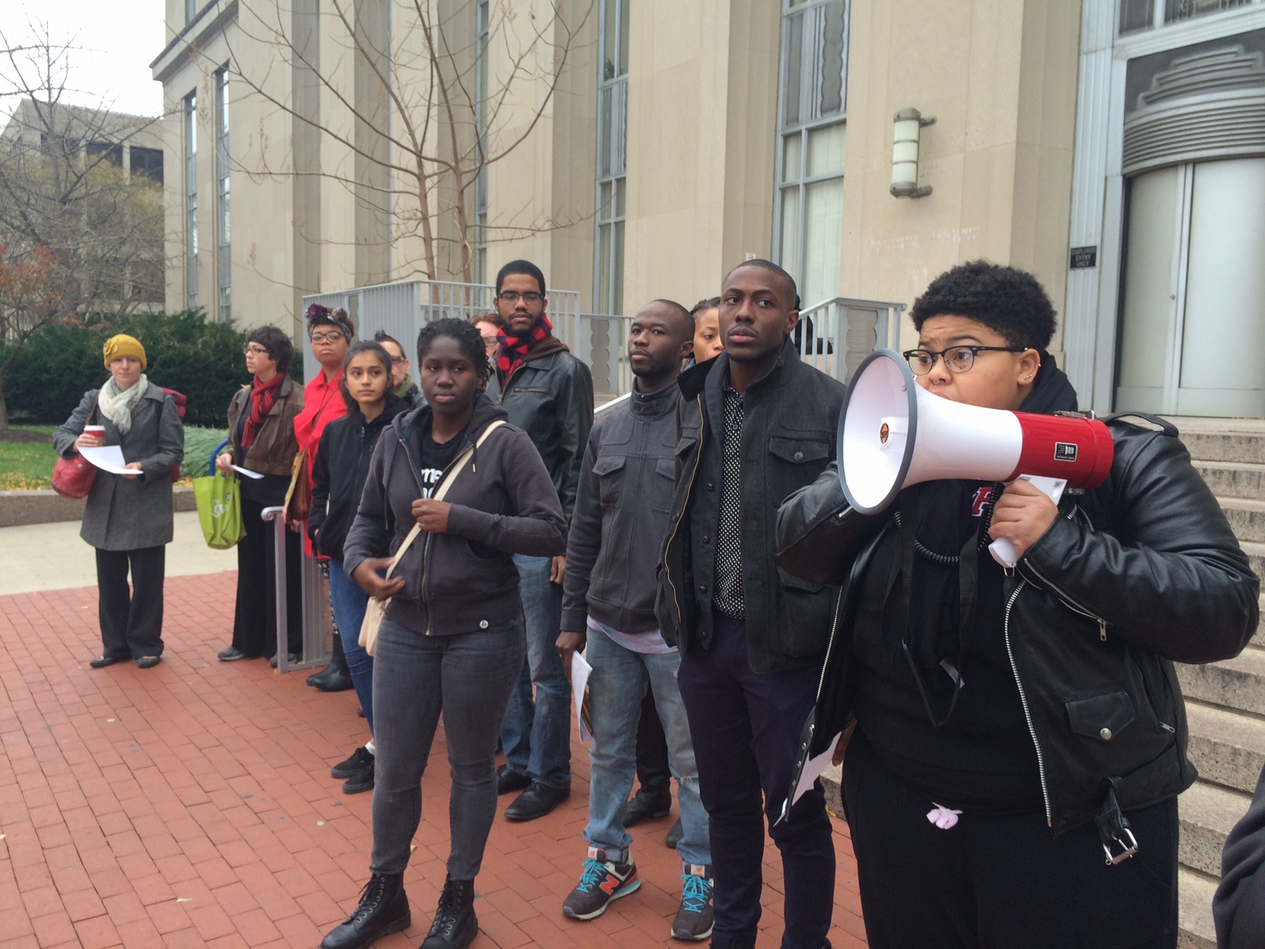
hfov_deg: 61.7
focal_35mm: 29
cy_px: 474
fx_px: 1060
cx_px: 632
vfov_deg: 48.2
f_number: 2.2
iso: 50
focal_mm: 4.15
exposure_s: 1/120
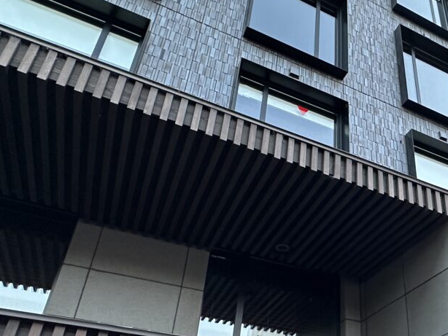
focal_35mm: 35
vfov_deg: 39.8
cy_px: 246
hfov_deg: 50.4
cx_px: 336
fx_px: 453
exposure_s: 1/60
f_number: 2.2
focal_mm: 2.22
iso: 320
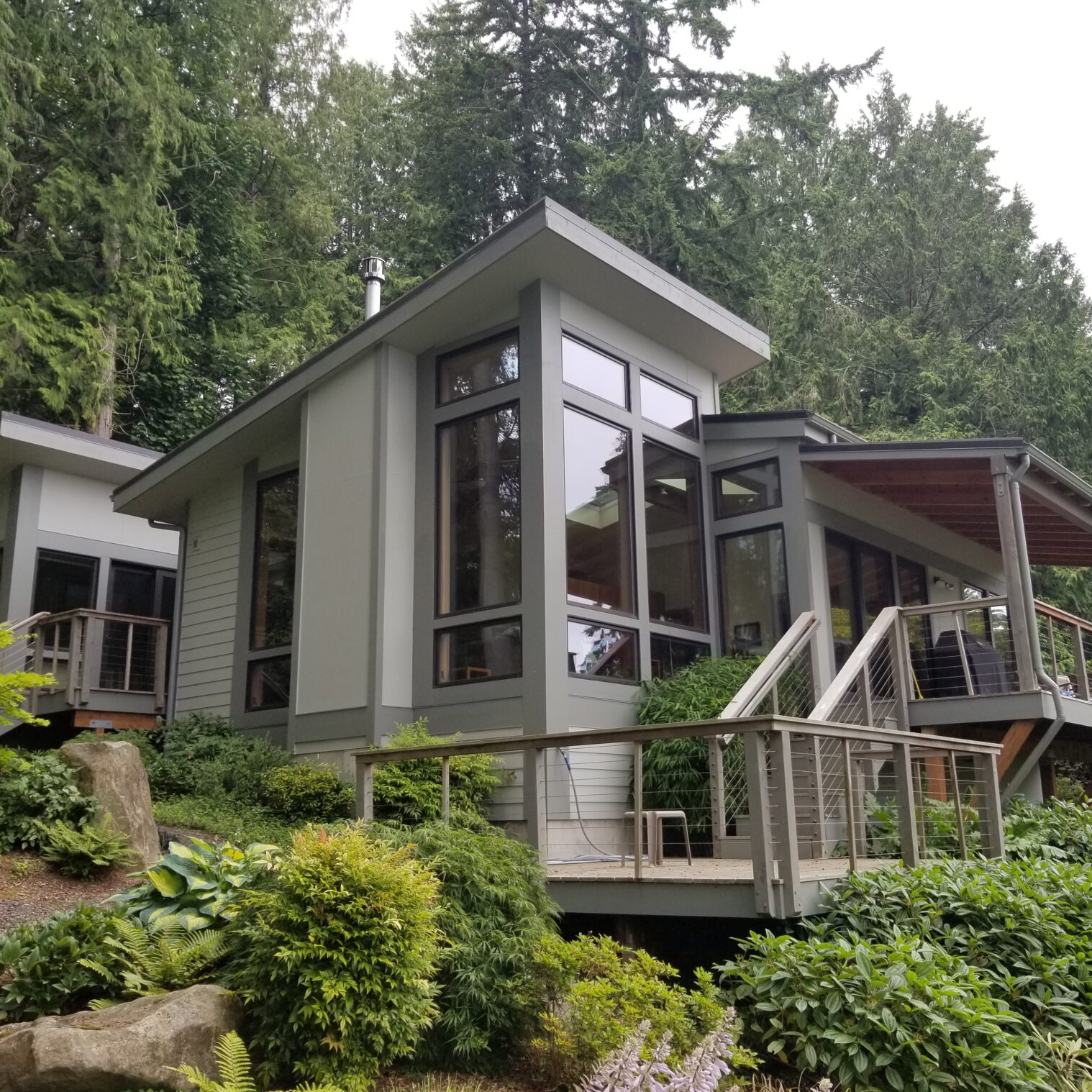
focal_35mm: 31
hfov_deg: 52.4
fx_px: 1106
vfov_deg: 52.5
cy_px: 551
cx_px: 599
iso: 50
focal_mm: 4.25
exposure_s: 1/349
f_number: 1.7
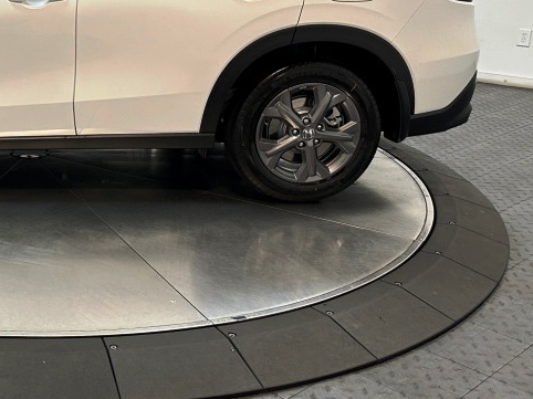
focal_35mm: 51
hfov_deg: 34.7
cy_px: 156
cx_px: 22
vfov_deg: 28.5
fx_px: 785
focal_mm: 6.86
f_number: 1.78
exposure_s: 1/60
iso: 200
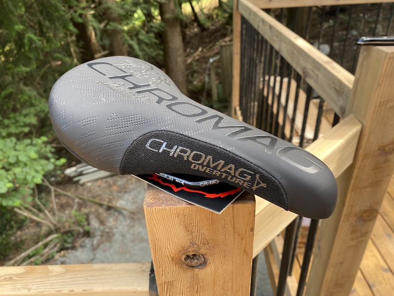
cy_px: 148
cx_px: 197
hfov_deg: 67.3
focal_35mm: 26
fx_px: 296
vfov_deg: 53.1
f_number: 1.8
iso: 50
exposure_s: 1/121
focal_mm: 4.25
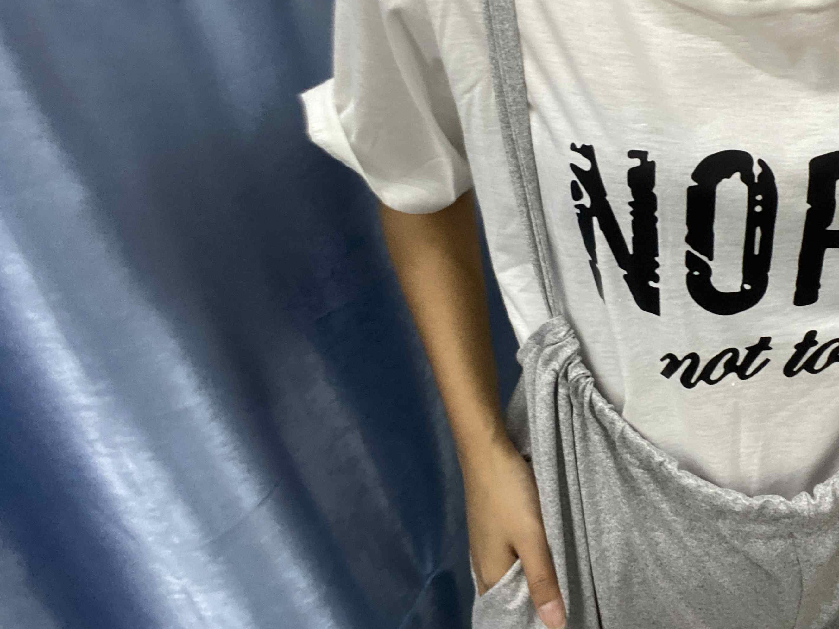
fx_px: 848
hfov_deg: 50.6
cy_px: 222
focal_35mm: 35
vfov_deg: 40.3
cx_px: 623
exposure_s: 1/50
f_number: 2.2
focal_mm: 2.71
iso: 320
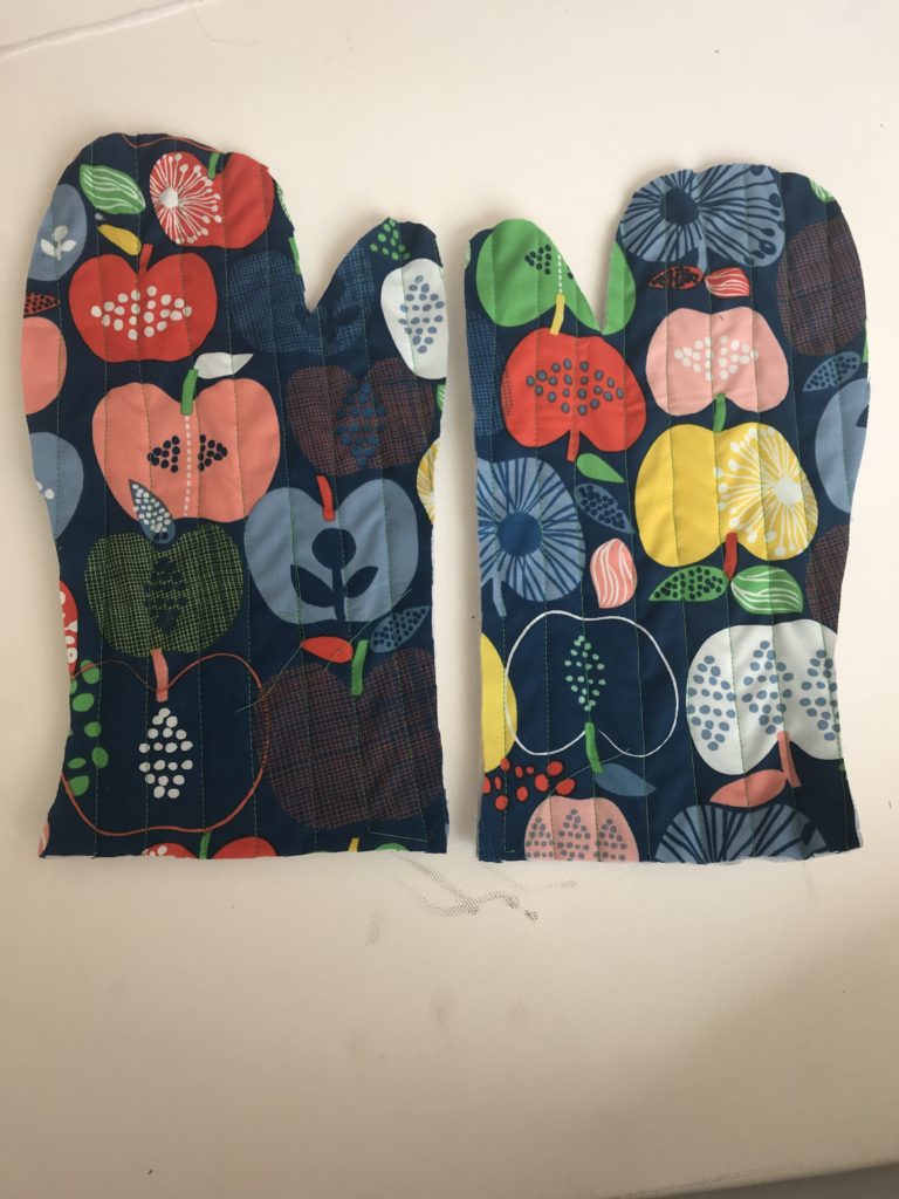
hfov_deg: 49.7
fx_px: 970
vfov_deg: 63.4
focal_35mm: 28
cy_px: 600
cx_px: 450
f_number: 1.8
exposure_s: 1/163
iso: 20
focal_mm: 3.99
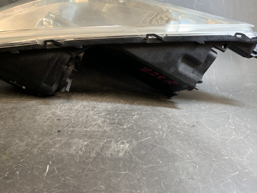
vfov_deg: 37.1
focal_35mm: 38
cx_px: 97
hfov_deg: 48.5
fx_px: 282
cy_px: 57
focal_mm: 4.25
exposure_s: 1/78
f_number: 1.8
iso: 100
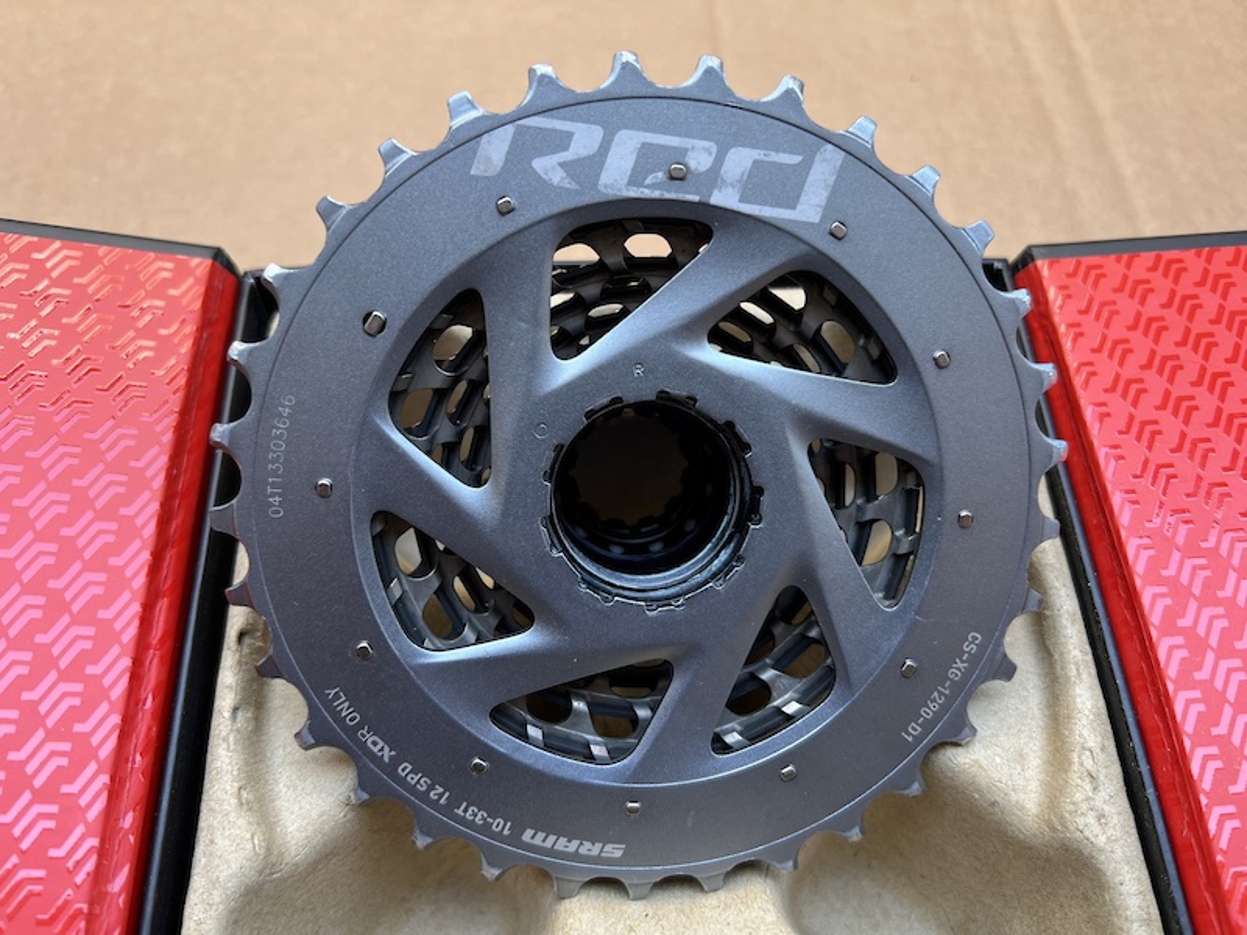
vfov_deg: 53.1
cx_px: 624
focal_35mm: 26
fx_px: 937
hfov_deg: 67.3
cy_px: 468
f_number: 1.5
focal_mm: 5.7
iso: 40
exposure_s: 1/121
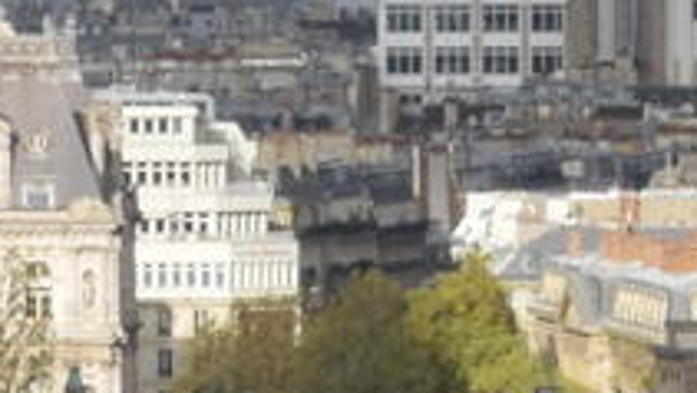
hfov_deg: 2.4
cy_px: 38
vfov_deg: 1.4
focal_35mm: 894
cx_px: -1133
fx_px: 16533
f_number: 10
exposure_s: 1/640
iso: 400
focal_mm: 75
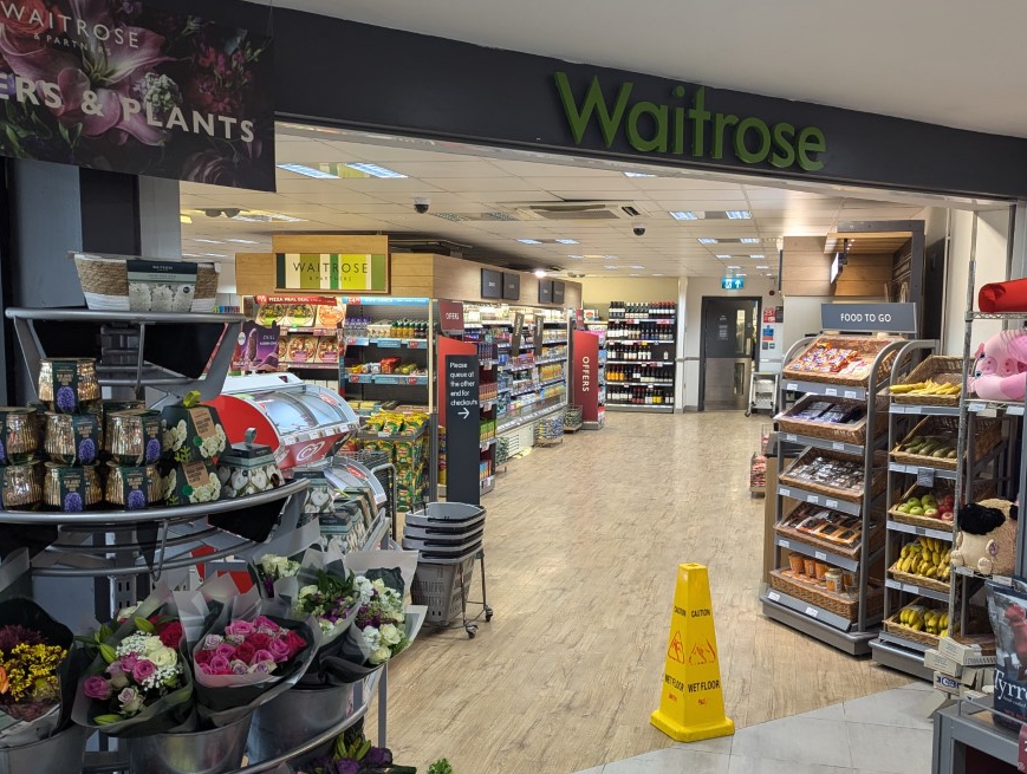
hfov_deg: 55.2
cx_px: 561
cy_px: 428
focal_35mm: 33
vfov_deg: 43.0
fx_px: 981
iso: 90
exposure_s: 1/33.3
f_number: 1.85
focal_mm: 6.81
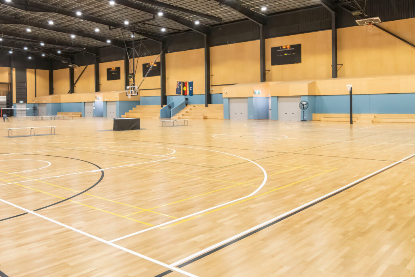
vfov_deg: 40.9
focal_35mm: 32
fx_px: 369
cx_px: 155
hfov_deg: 58.0
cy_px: 106
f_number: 4
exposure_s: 1/160
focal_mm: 16
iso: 3200
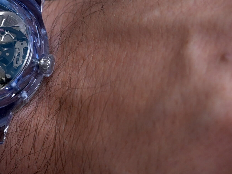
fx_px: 1421
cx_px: -28
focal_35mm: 212
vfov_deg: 7.0
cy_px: 89
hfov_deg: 9.2
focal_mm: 90
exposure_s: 1/100
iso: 1250
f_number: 8
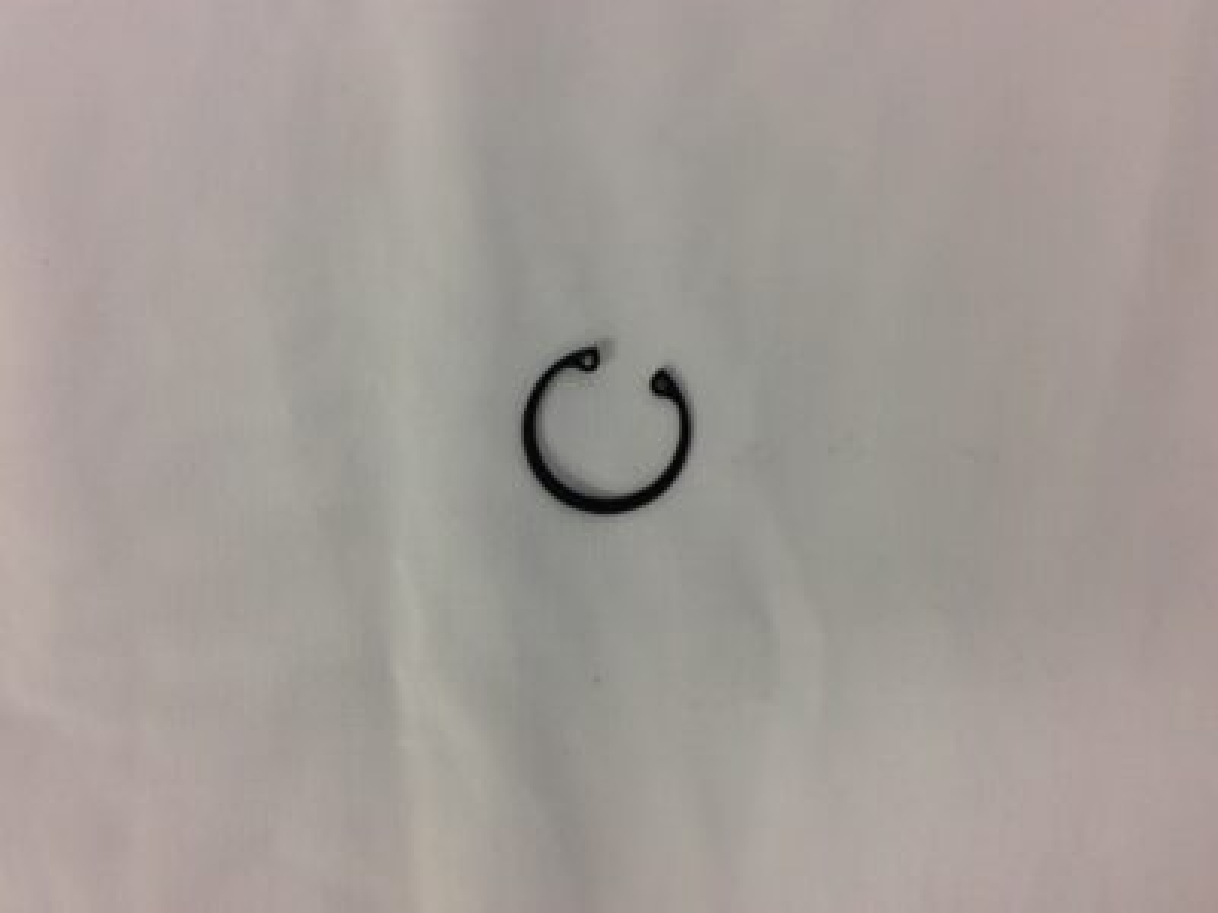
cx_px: 609
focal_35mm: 32
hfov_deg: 56.8
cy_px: 456
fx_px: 1126
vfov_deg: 44.2
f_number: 2.4
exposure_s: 1/24
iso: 50
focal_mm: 3.3
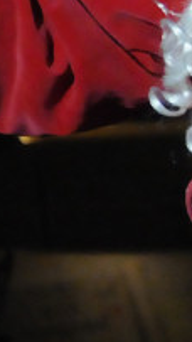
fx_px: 30440
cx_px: 798
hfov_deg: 0.4
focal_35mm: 3359
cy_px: -206
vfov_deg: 0.6
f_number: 5.6
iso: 2500
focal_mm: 340
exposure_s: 1/200
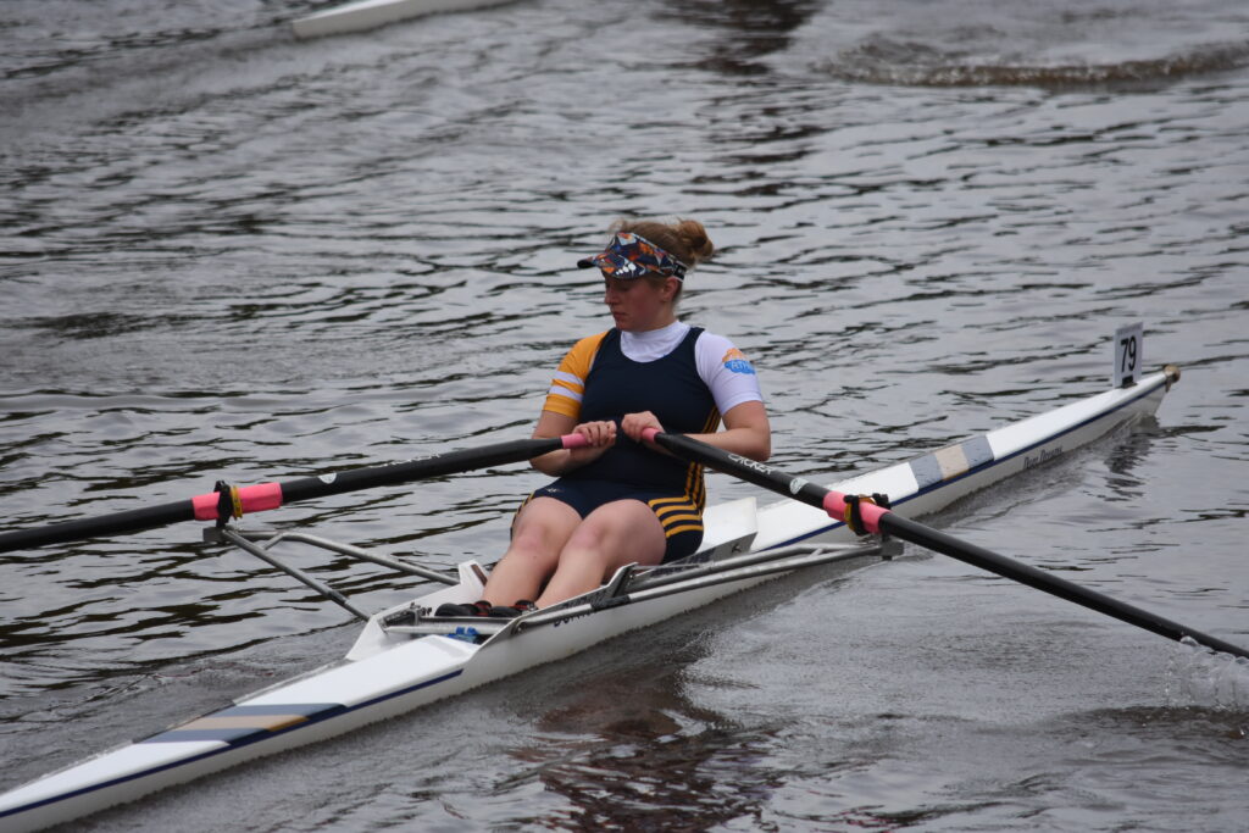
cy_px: 416
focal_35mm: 450
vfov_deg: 3.1
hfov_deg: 4.6
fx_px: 15614
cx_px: 624
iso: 800
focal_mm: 300
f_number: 6.3
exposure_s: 1/2000
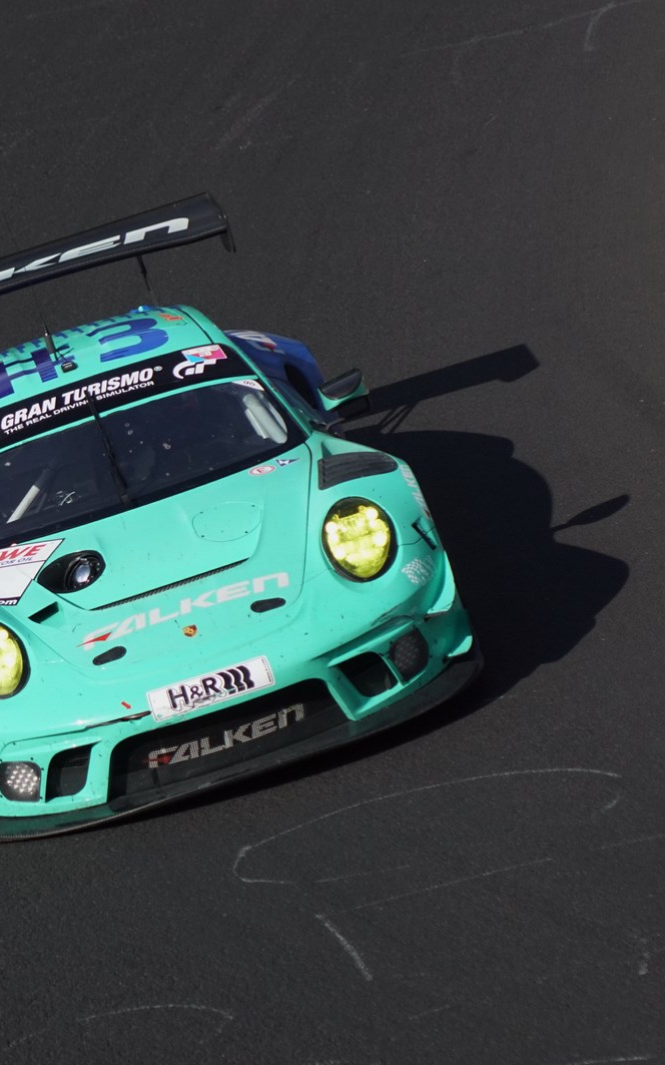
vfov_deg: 6.8
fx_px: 9015
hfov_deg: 4.2
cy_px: 534
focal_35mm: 311
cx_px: 71
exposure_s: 1/2000
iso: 500
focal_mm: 135
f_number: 5.6
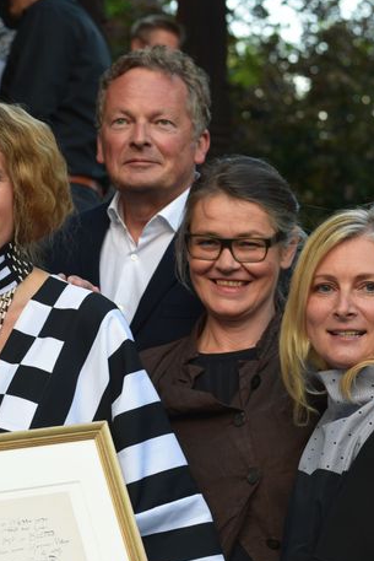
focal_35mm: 112
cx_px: 20
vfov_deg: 18.1
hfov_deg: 12.1
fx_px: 1744
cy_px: 419
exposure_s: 1/60
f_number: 4
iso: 100
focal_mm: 50
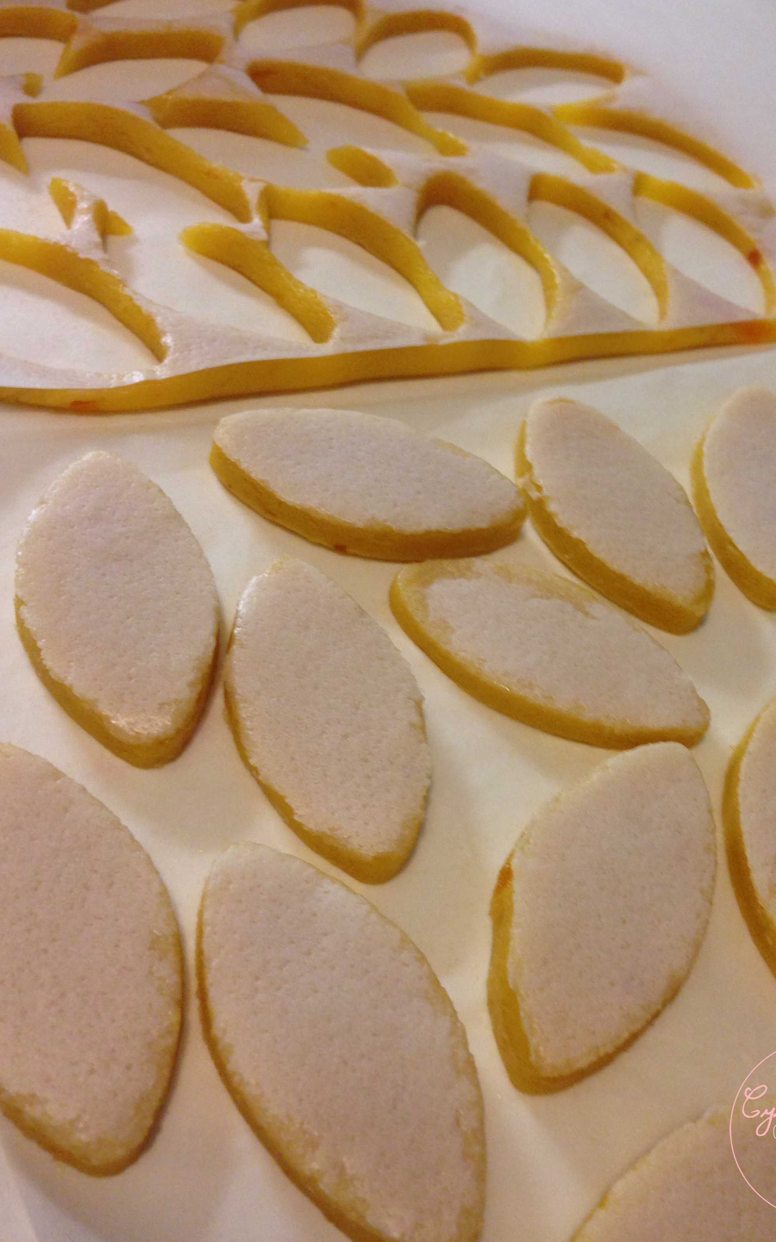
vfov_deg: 54.0
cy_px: 612
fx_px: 1218
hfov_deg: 35.2
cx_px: 463
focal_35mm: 36
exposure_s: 1/20
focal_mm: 4.12
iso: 125
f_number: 2.4
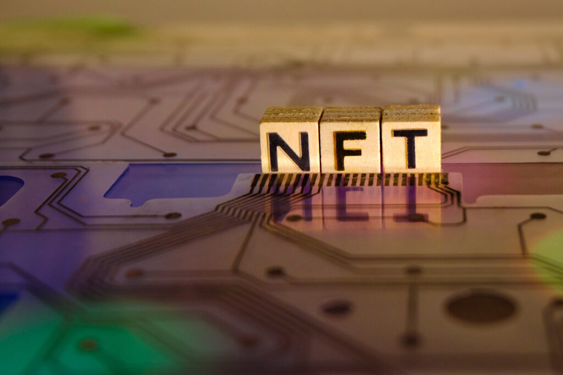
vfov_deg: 36.9
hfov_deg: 53.1
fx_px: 563
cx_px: 282
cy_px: 188
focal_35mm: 36
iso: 500
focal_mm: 24.3
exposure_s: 1/60
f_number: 4.2
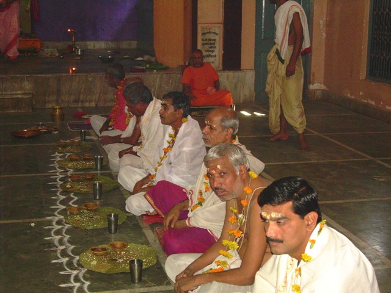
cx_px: 196
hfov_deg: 31.7
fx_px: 689
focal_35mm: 61
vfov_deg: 24.0
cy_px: 146
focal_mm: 10.3
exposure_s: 1/60
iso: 200
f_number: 3.4
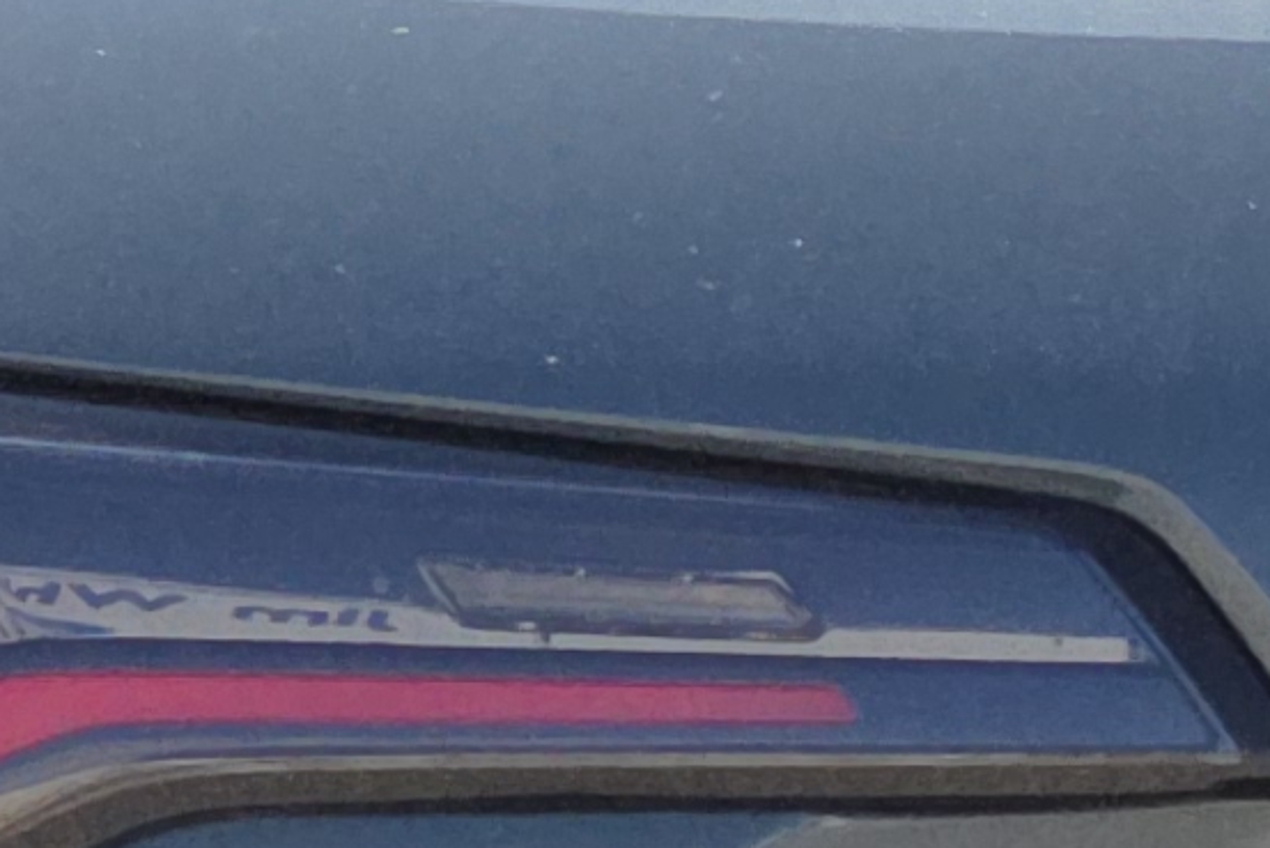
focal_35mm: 519
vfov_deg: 2.6
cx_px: 2529
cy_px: 1181
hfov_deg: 3.9
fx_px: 18313
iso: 50
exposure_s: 1/1300
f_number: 2.4
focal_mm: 7.9
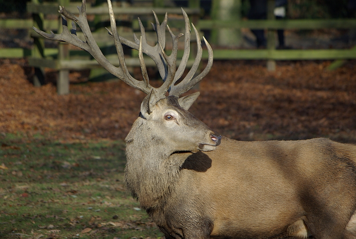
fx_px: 2971
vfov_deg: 4.6
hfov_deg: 6.9
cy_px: 120
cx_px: 178
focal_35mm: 300
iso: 200
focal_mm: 200
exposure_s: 1/400
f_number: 5.6
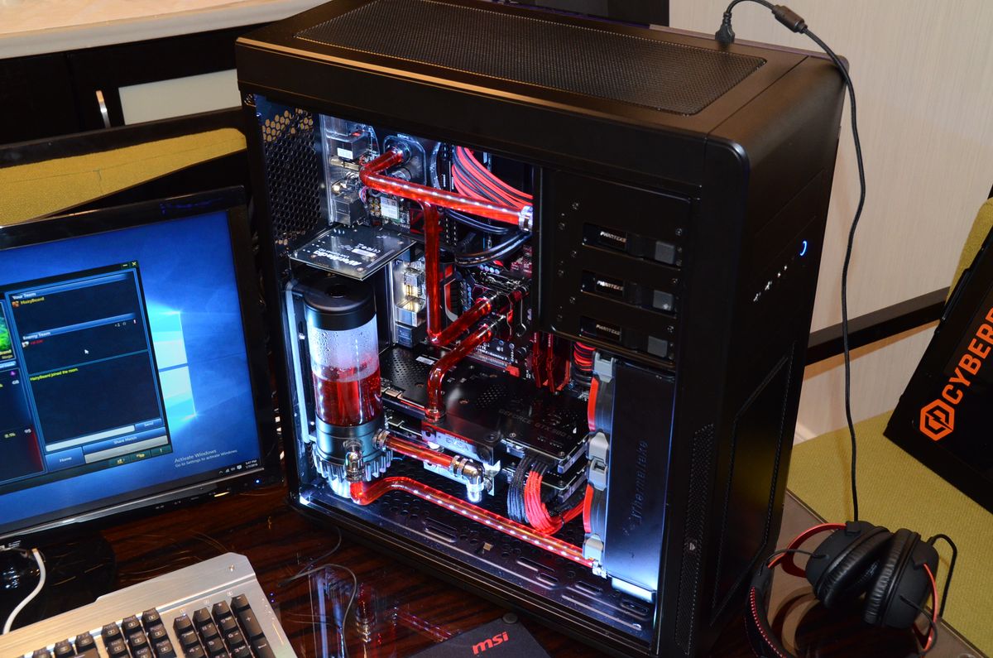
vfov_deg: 30.7
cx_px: 496
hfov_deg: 45.0
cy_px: 329
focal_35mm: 44
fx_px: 1197
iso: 1800
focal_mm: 29
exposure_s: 1/60
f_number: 8
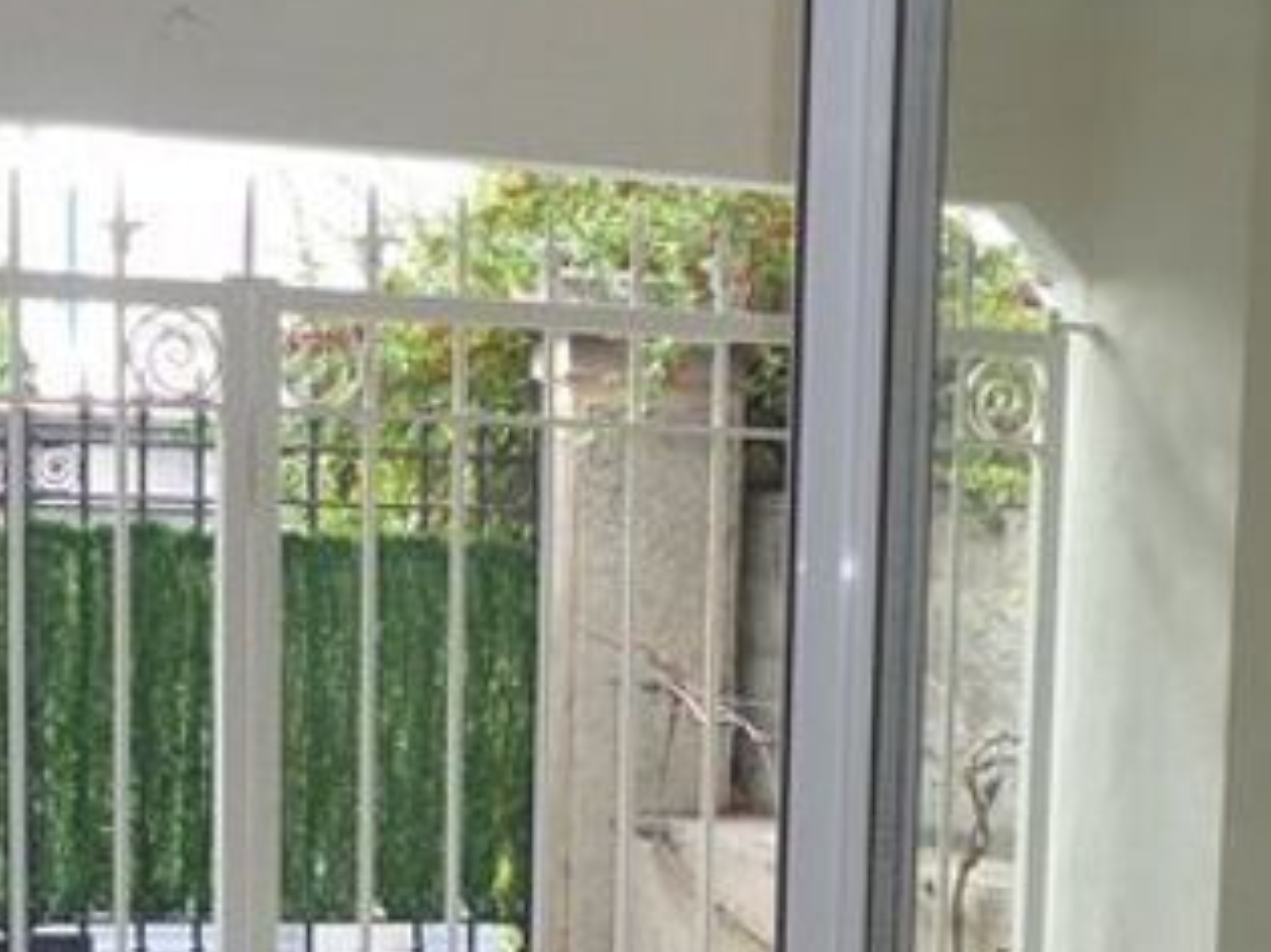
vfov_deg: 16.1
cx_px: 851
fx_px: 3267
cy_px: 1069
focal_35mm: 89
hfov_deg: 21.9
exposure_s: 1/40
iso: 100
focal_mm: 4.9
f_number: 3.3
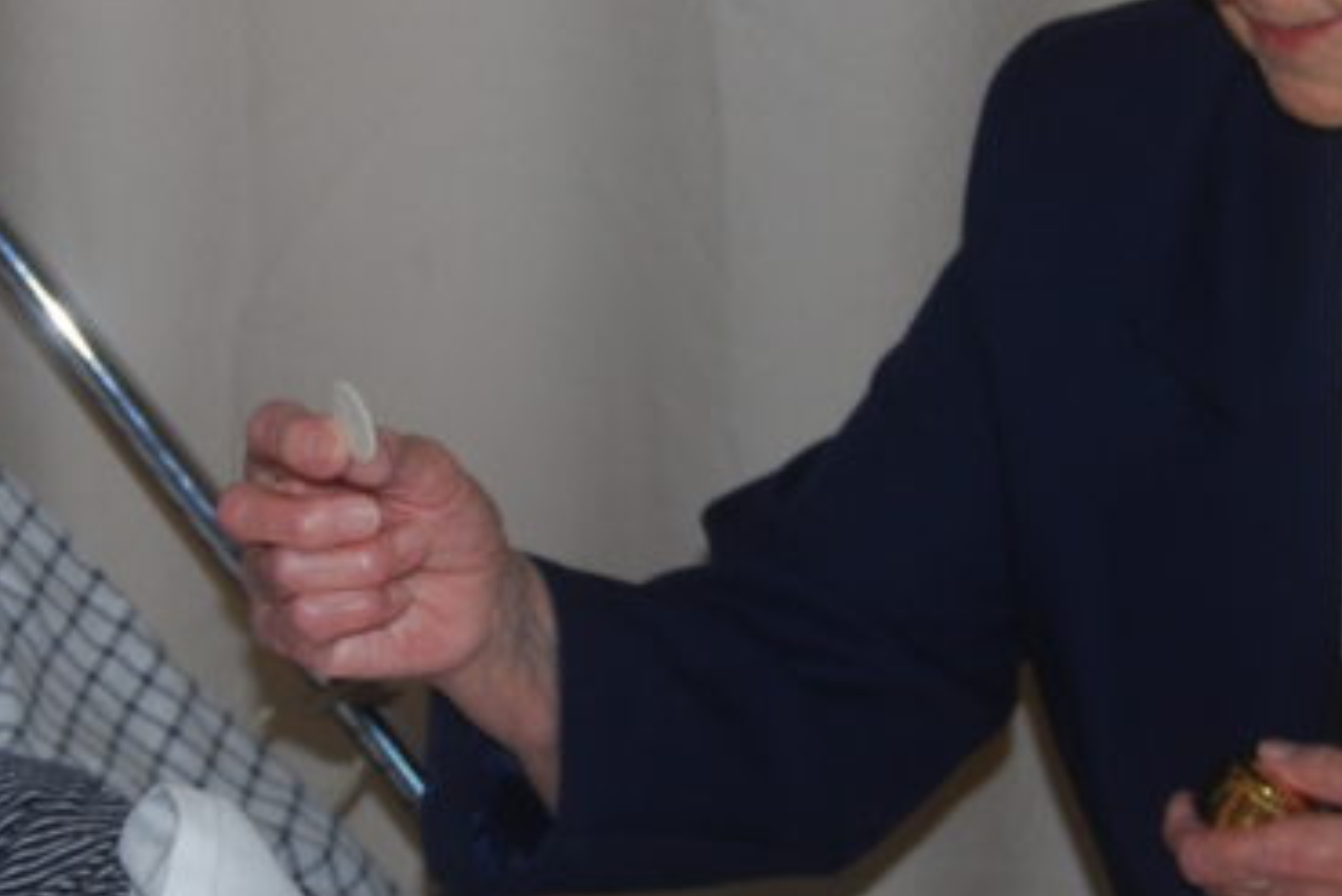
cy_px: 406
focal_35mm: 116
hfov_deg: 17.6
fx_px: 4326
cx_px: 501
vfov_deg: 11.8
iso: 200
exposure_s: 1/60
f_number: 4.2
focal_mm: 26
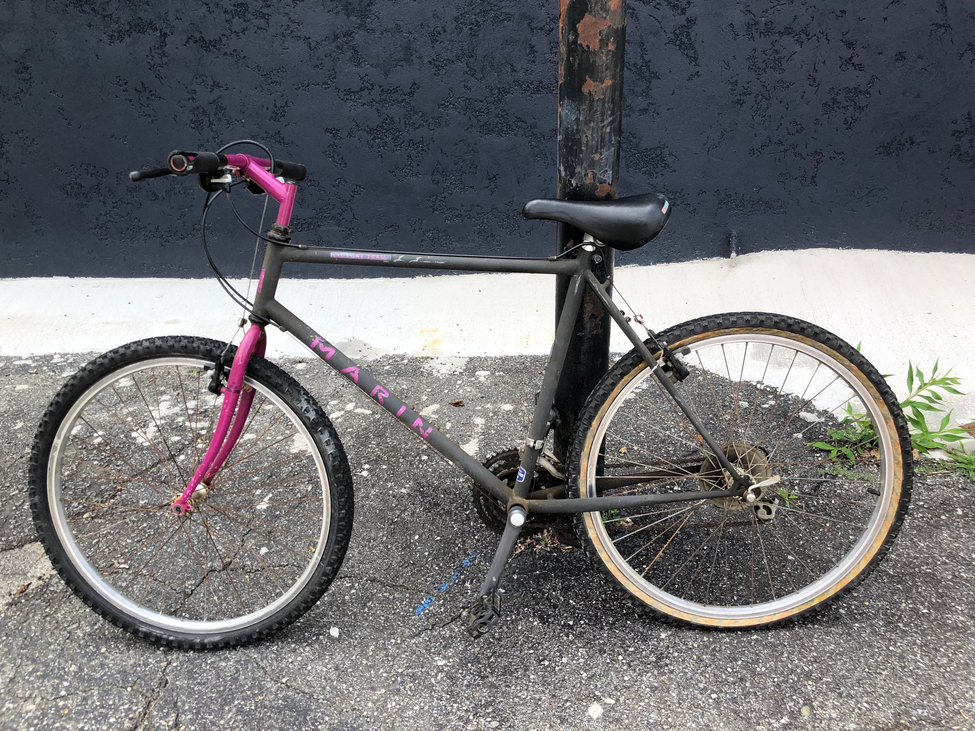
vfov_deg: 49.7
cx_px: 488
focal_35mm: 28
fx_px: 789
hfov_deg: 63.4
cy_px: 366
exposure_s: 1/607
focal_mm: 3.99
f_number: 1.8
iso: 20
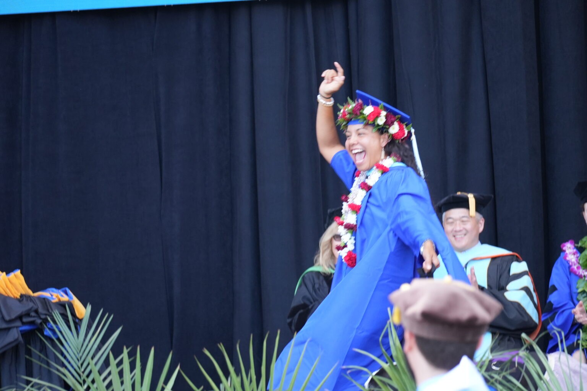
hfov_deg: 8.7
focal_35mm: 237
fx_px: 3864
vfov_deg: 5.8
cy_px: 196
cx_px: 294
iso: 1250
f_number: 5.6
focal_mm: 158
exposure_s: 1/250
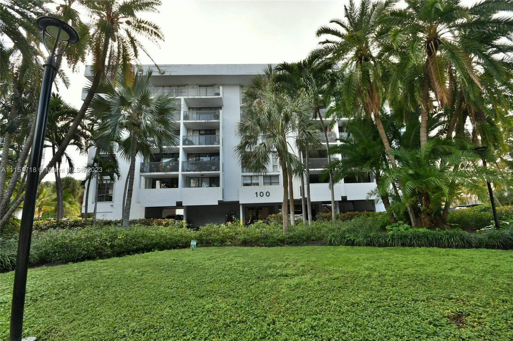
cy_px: 170
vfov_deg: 77.3
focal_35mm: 15
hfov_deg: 100.4
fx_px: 214
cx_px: 256
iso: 400
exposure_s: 1/250
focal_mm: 10
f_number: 8
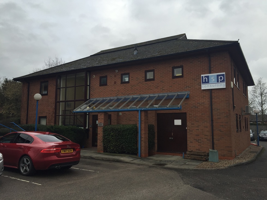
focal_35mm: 29
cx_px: 134
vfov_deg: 48.2
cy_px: 100
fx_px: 224
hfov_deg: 61.7
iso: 32
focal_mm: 4.15
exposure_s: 1/319
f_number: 2.2
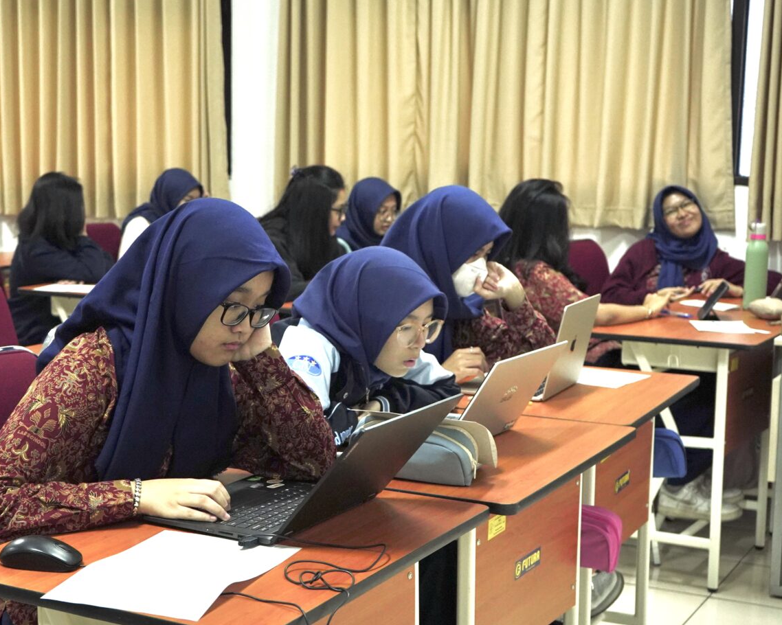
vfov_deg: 26.7
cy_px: 306
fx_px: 1319
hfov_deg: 32.8
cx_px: 282
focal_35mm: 57
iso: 3200
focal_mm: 45
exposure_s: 1/100
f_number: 5.6
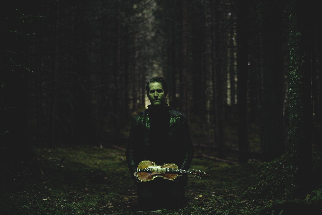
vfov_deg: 27.0
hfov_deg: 39.6
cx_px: 161
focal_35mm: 50
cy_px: 108
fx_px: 447
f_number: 2.2
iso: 80
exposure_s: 1/80
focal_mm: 50
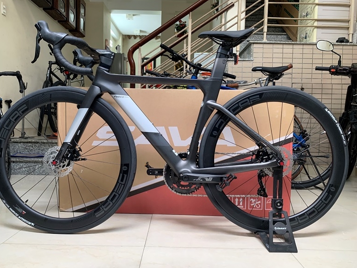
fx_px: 279
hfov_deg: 65.3
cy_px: 136
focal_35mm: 27
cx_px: 173
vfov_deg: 51.4
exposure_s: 1/76
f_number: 1.8
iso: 100
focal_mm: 4.25
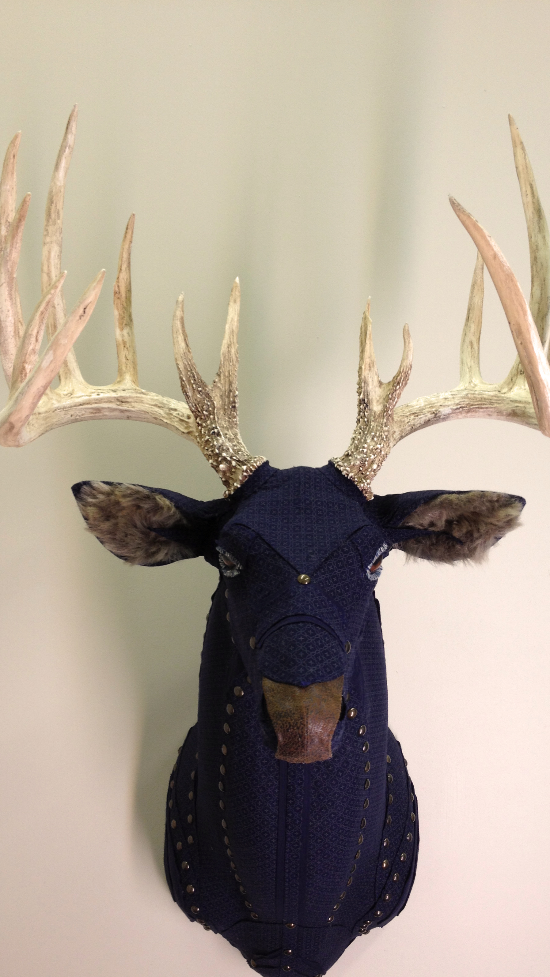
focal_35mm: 39
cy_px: 498
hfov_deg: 30.4
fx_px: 1011
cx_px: 299
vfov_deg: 51.6
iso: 50
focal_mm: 4.28
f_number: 2.4
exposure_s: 1/24
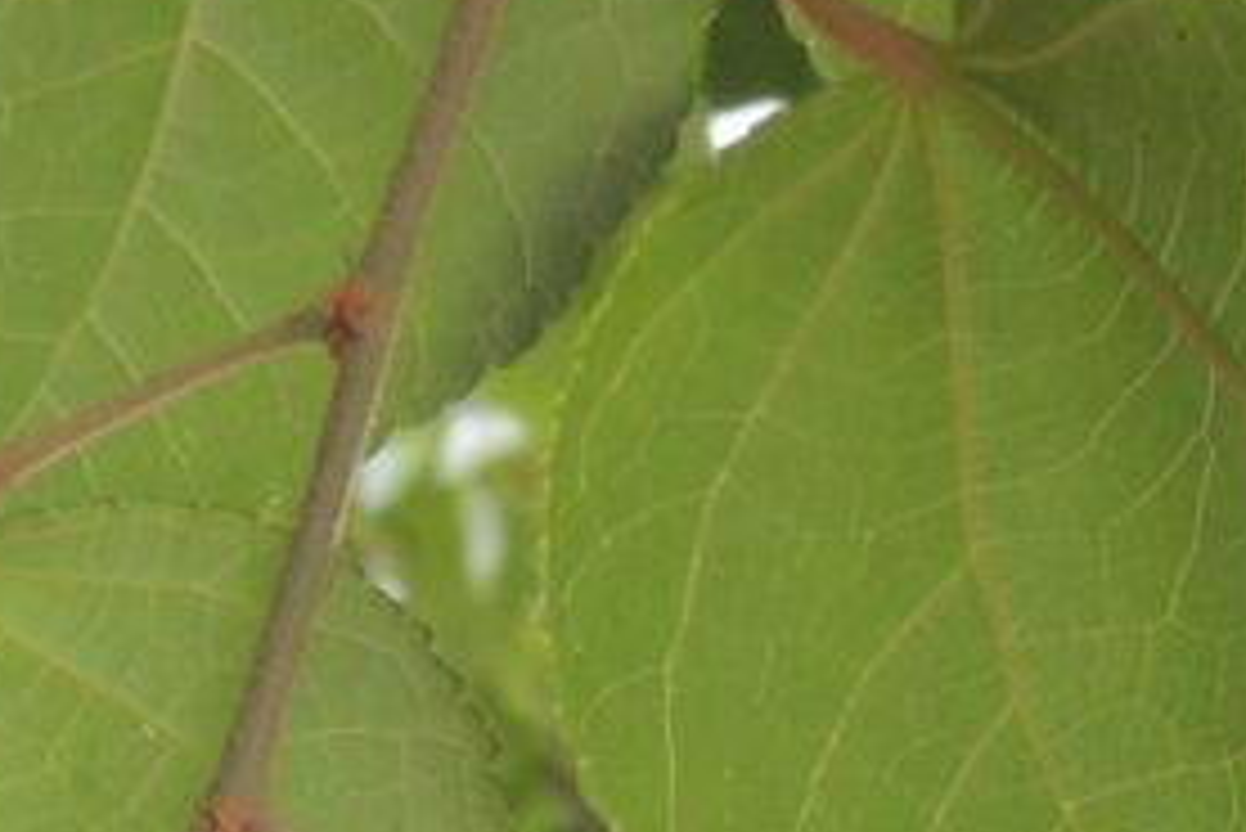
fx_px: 4986
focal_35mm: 144
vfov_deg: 9.4
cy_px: 940
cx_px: 940
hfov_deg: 14.2
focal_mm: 5.3
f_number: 3.1
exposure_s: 1/100
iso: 100
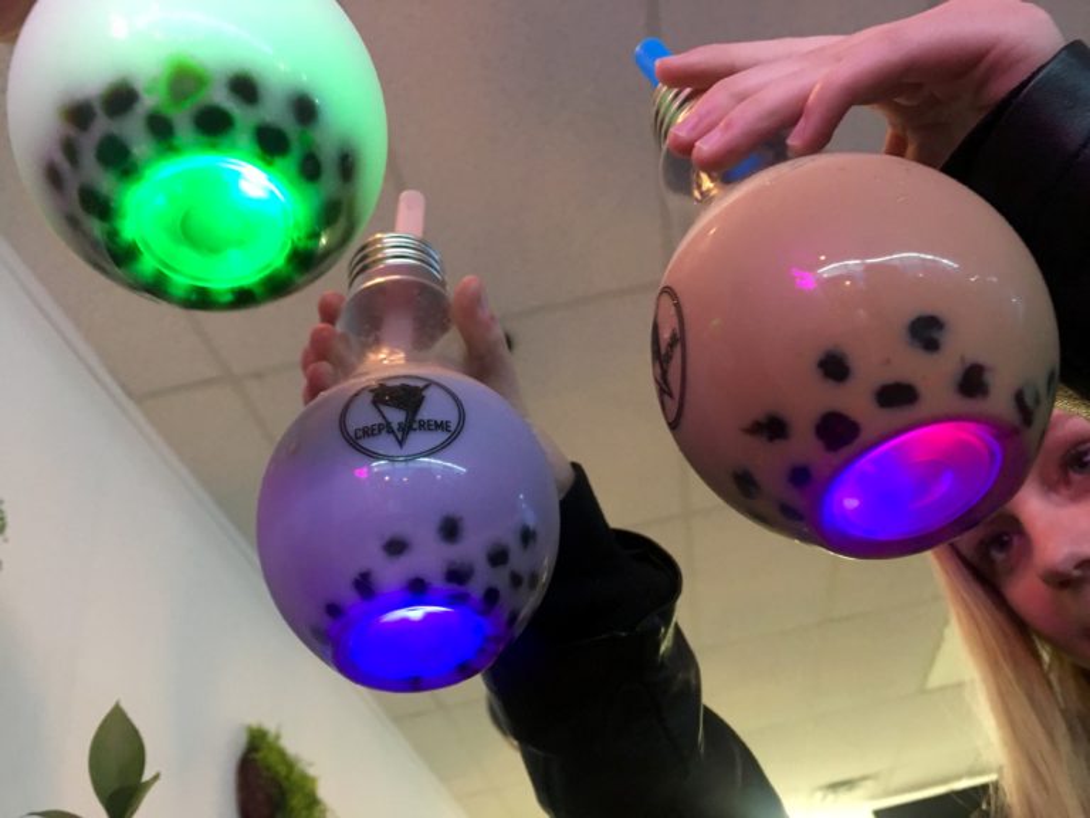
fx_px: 913
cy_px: 409
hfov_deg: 61.7
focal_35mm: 29
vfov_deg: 48.2
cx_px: 545
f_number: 2.2
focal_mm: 4.15
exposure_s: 1/15
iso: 200
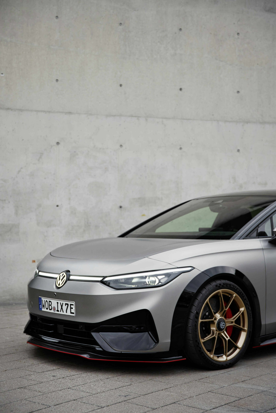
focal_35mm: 59
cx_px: 138
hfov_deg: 23.0
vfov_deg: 33.9
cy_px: 206
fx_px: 679
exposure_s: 1/320
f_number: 2.8
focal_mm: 59
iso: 640
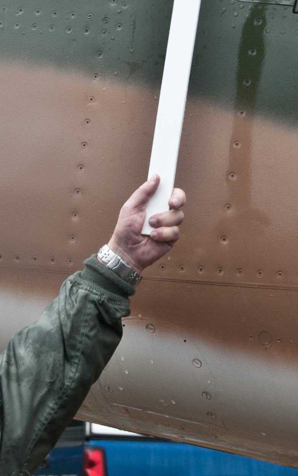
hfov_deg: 7.9
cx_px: 125
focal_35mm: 167
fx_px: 2171
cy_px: 201
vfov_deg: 12.5
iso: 200
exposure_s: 1/125
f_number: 5.6
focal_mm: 32
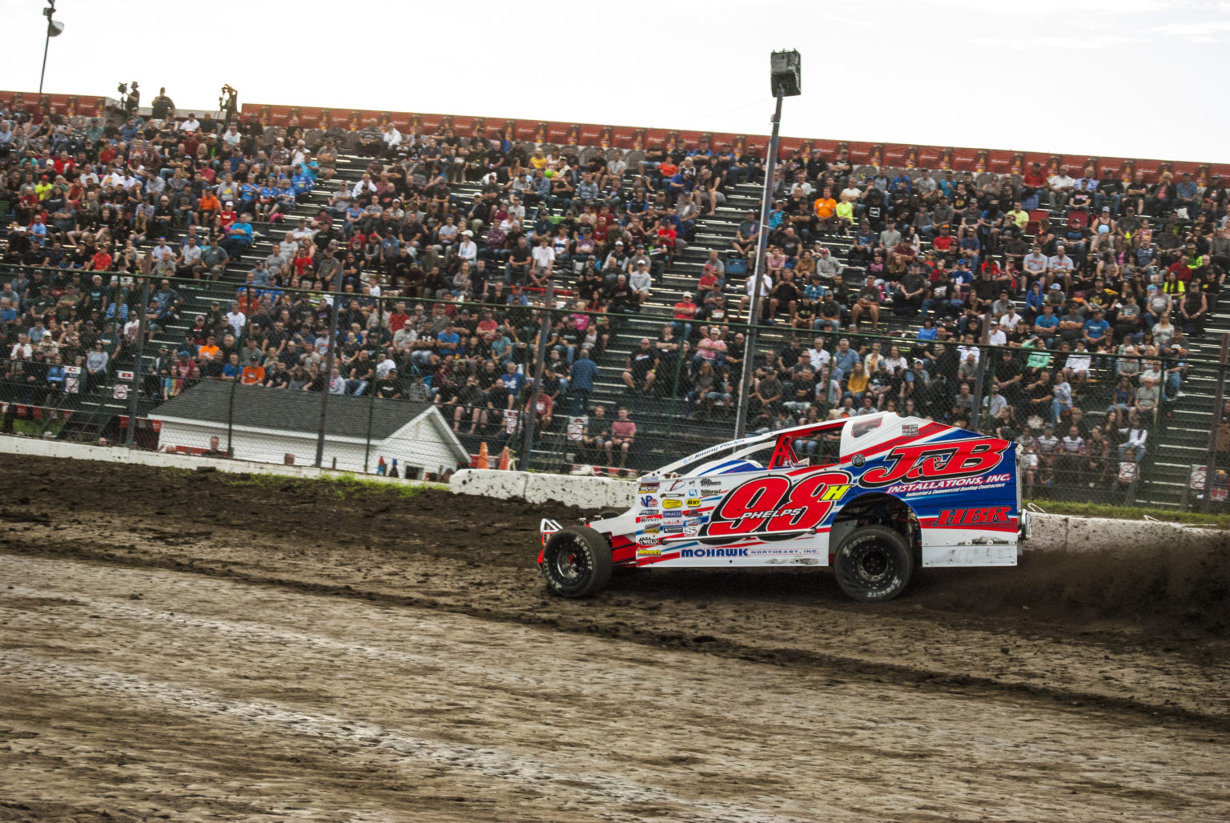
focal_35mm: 82
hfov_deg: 24.6
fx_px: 2822
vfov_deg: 16.6
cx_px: 615
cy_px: 412
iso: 800
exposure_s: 1/1000
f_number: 5.6
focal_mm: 55
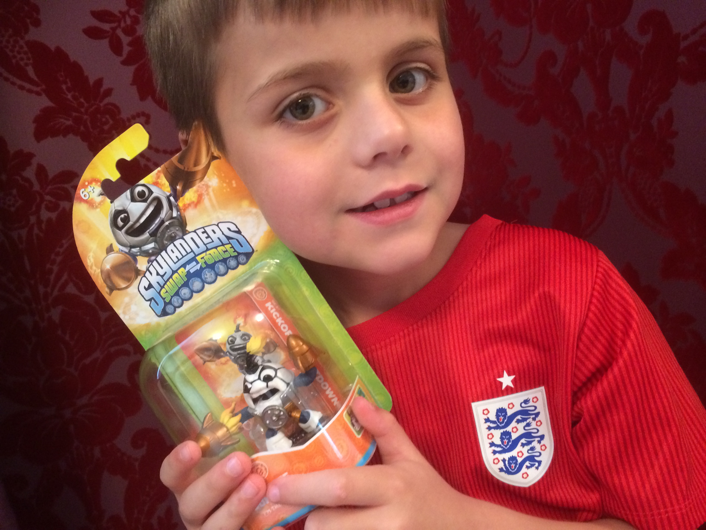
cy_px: 265
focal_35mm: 30
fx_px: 612
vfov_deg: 46.8
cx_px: 353
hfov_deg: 60.0
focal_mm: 4.12
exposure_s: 1/24
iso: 320
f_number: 2.2
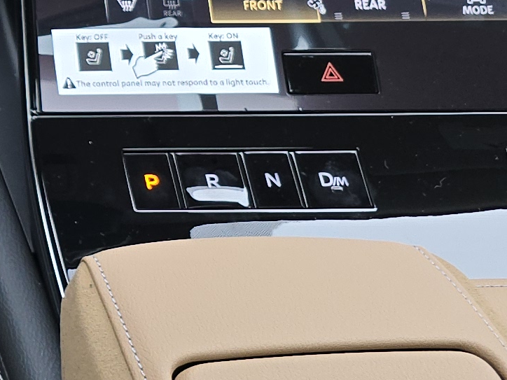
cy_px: -139
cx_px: -613
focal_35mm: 127
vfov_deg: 11.3
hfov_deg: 12.8
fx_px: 1860
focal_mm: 6.3
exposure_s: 1/54
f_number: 1.7
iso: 25
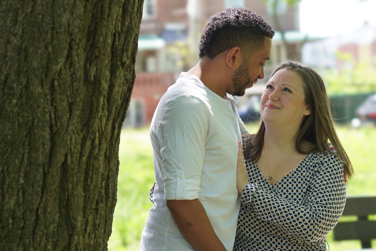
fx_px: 1044
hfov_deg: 20.4
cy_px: 126
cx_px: 188
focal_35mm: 100
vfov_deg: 13.7
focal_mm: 100
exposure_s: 1/160
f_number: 5.6
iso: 200
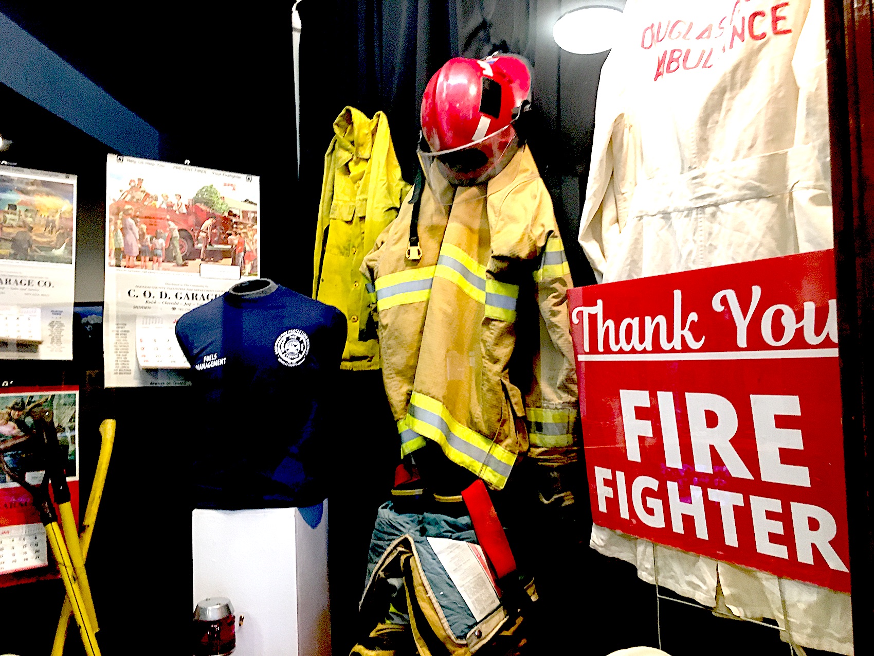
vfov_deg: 48.2
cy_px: 328
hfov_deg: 61.7
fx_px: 732
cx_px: 437
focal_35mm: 29
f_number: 2.2
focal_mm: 4.15
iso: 125
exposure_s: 1/30
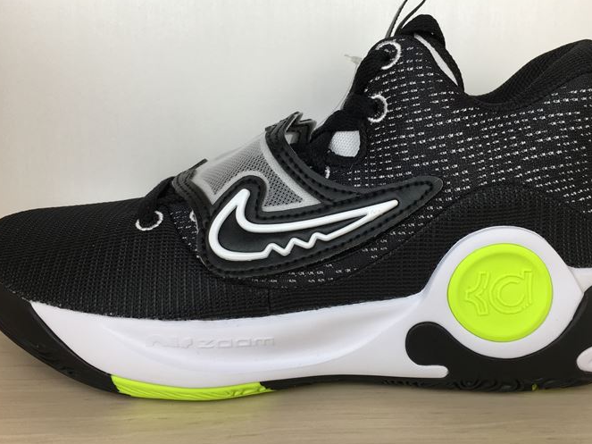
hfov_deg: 52.6
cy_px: 203
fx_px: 598
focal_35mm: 35
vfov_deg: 40.7
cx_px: 317
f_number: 2.2
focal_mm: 4.15
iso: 32
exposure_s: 1/120
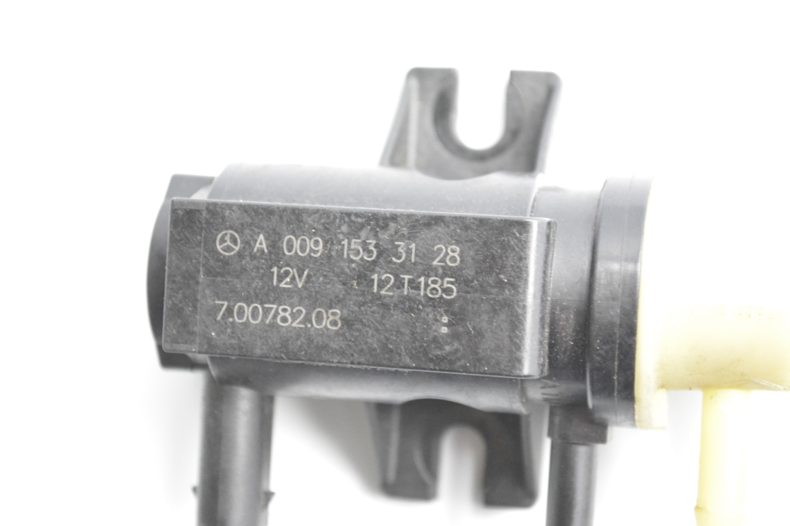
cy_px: 263
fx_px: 1810
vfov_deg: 16.5
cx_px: 395
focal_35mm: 82
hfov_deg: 24.6
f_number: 5.6
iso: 6400
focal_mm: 55
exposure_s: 1/80
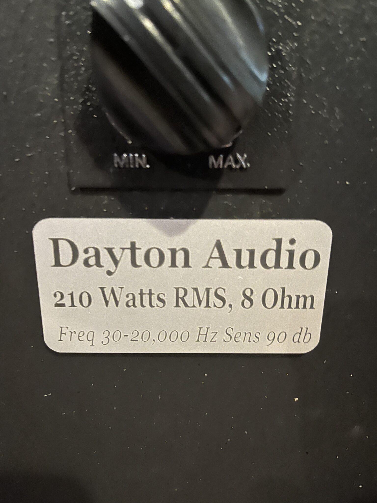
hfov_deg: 53.1
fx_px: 378
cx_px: 188
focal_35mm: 26
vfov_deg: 67.3
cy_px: 252
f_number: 1.6
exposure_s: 1/9
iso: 640
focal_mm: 5.1
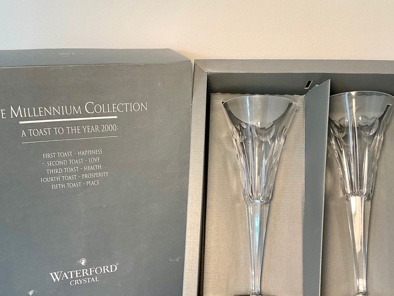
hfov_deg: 51.3
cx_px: 211
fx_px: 410
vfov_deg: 39.4
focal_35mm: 36
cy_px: 183
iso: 64
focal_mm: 3
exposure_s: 1/60
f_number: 1.8
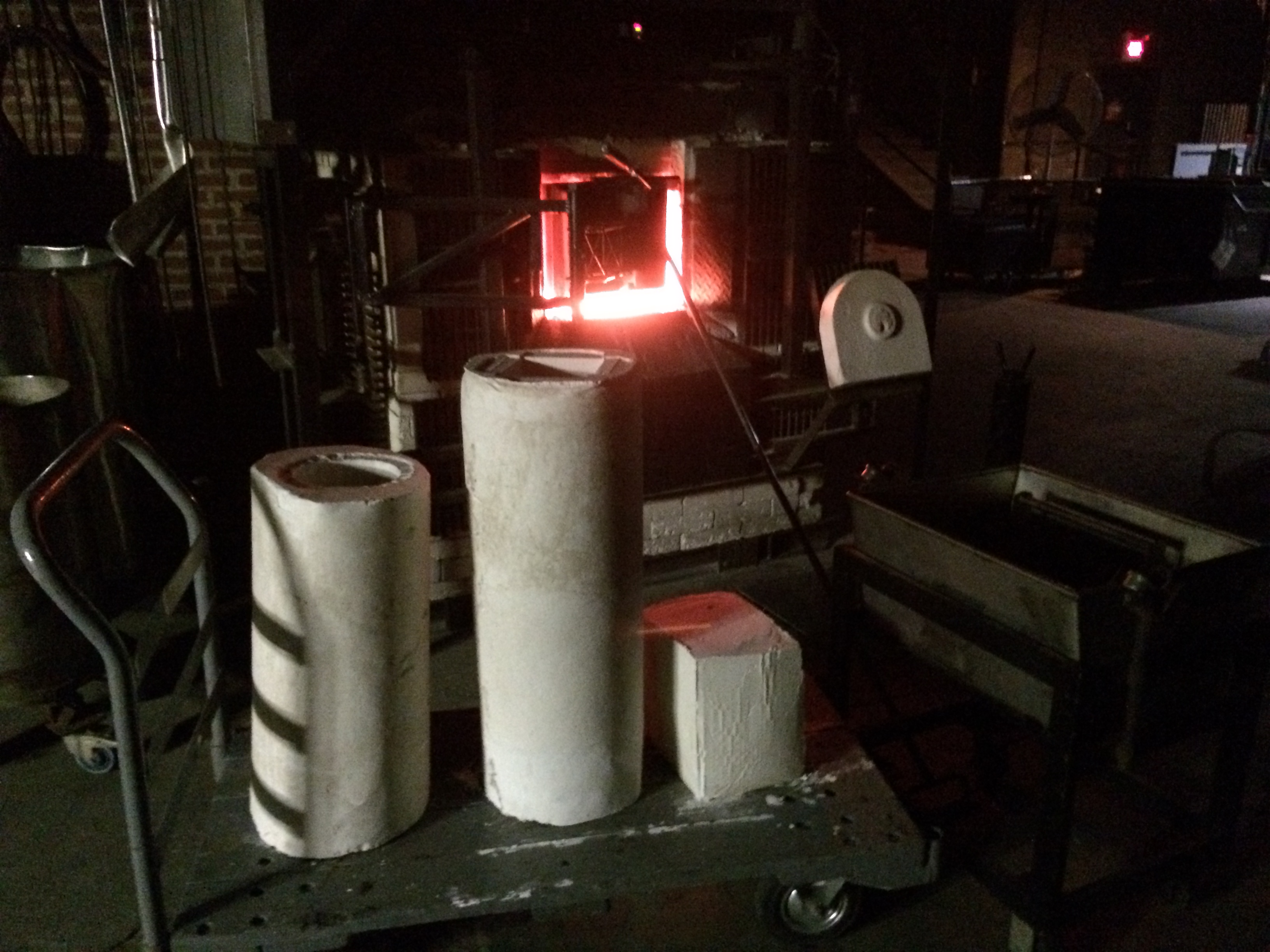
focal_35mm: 30
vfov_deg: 46.8
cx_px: 635
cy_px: 476
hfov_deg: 60.0
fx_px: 1101
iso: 1600
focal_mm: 4.12
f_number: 2.2
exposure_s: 1/15
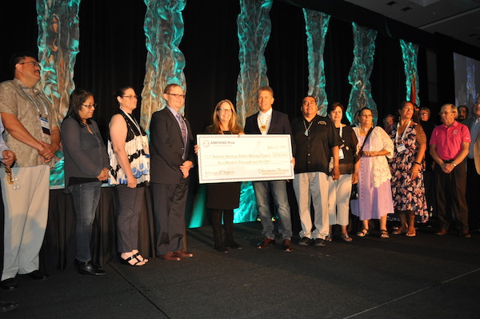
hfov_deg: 67.4
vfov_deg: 47.9
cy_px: 160
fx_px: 360
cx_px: 240
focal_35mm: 27
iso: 800
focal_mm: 18
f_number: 3.5
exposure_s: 1/60
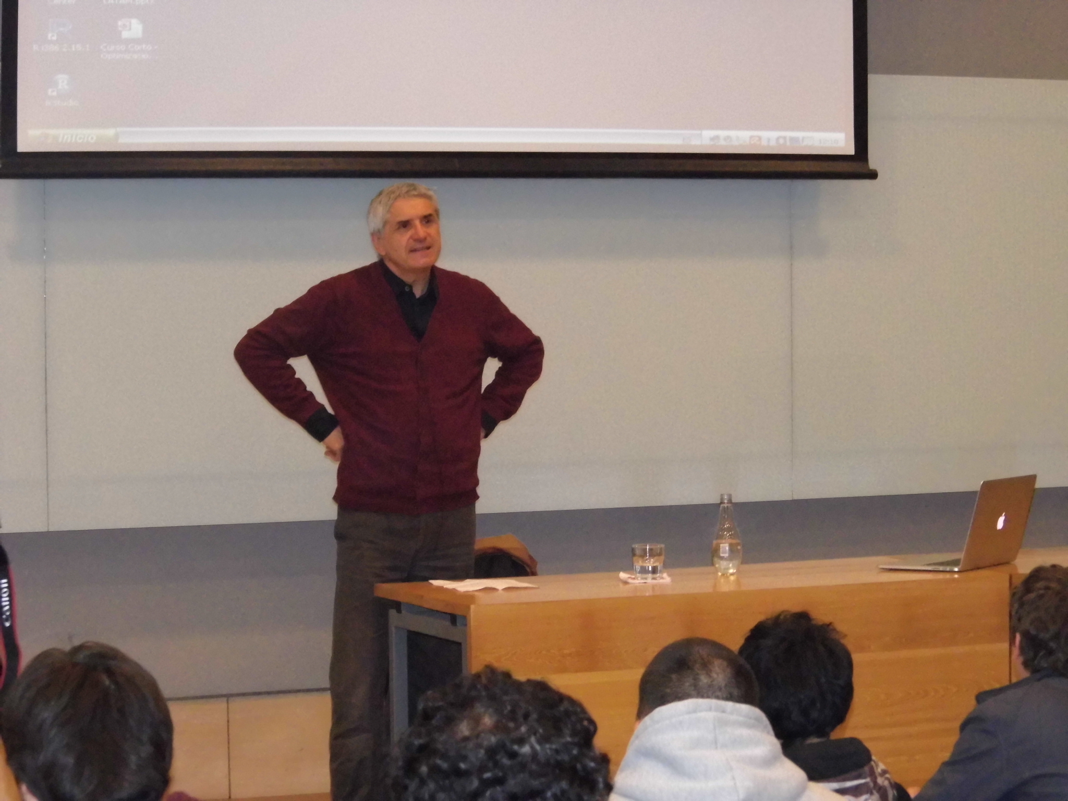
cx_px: 534
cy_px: 400
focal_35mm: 106
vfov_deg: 14.0
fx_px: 3270
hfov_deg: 18.5
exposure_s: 1/60
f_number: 4.5
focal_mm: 19
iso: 800
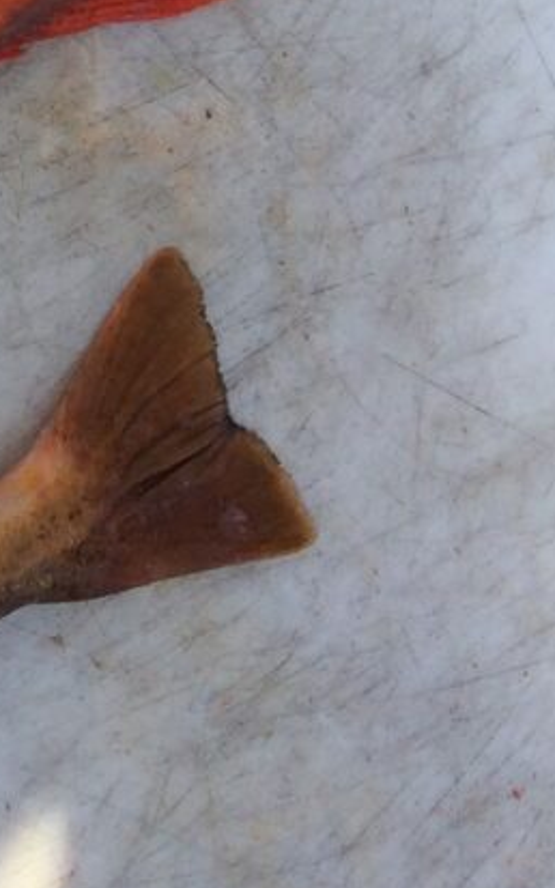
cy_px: -636
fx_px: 2881
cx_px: -617
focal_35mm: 119
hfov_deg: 10.0
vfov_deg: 15.4
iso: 32
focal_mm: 4.15
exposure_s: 1/570
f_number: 2.2
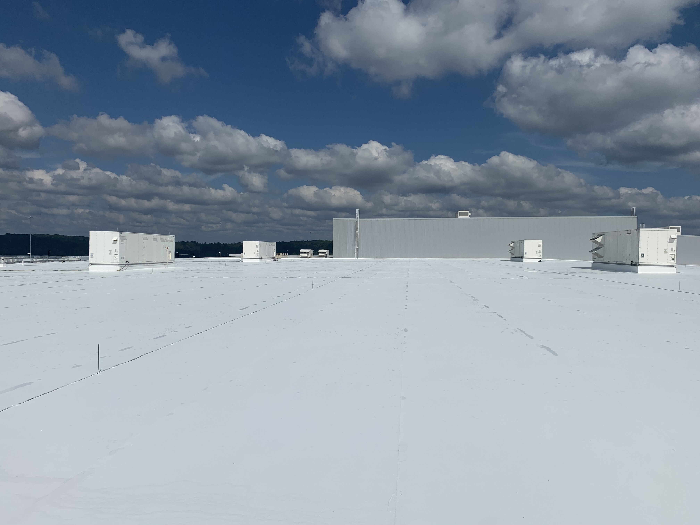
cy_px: 262
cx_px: 350
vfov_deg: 53.1
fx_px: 526
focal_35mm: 26
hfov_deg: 67.3
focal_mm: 4.25
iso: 25
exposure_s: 1/11765
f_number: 1.8
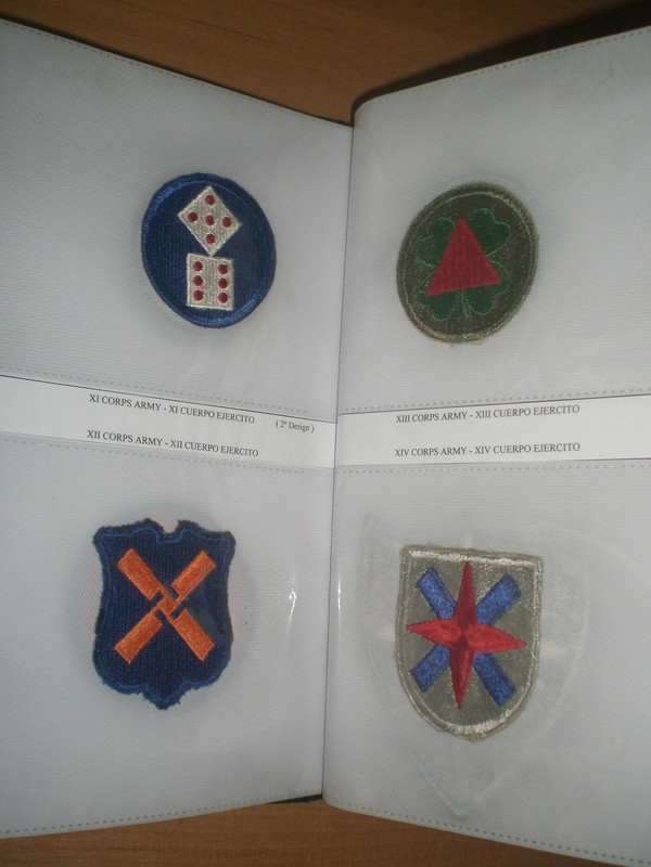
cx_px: 326
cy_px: 434
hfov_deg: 37.7
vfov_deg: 49.0
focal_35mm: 38
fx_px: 953
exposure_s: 1/60
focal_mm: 6.3
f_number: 3.1
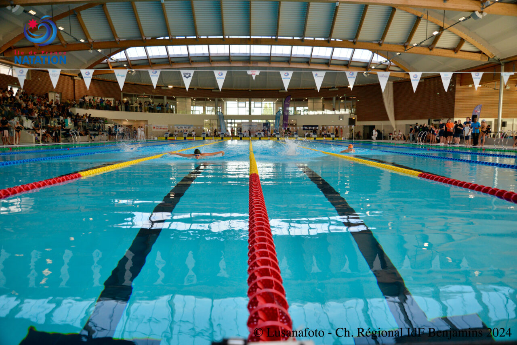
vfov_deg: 53.2
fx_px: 345
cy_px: 172
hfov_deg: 73.7
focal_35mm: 24
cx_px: 258
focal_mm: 24
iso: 800
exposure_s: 1/800
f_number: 4
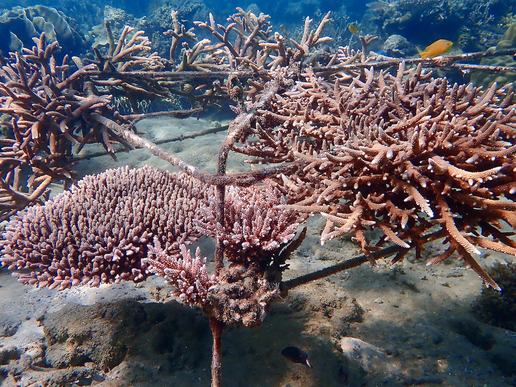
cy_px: 175
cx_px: 267
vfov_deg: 48.2
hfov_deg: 61.6
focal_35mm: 29
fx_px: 432
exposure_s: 1/125
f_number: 8
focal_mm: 4.5
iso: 100
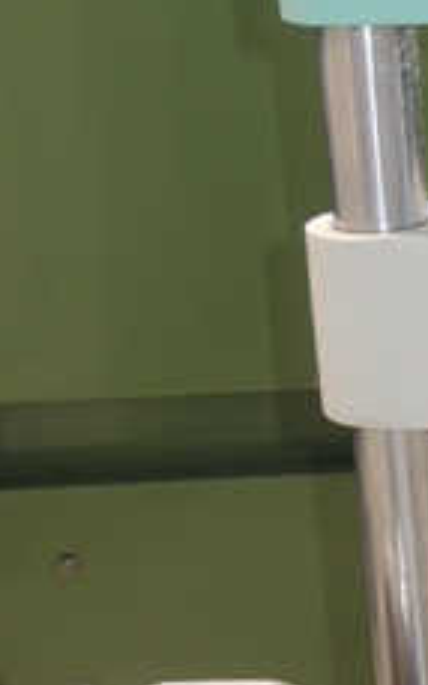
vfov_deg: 18.3
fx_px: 2129
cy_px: 422
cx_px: 736
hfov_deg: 10.8
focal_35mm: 114
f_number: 2.8
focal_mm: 4.3
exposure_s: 1/60
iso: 100
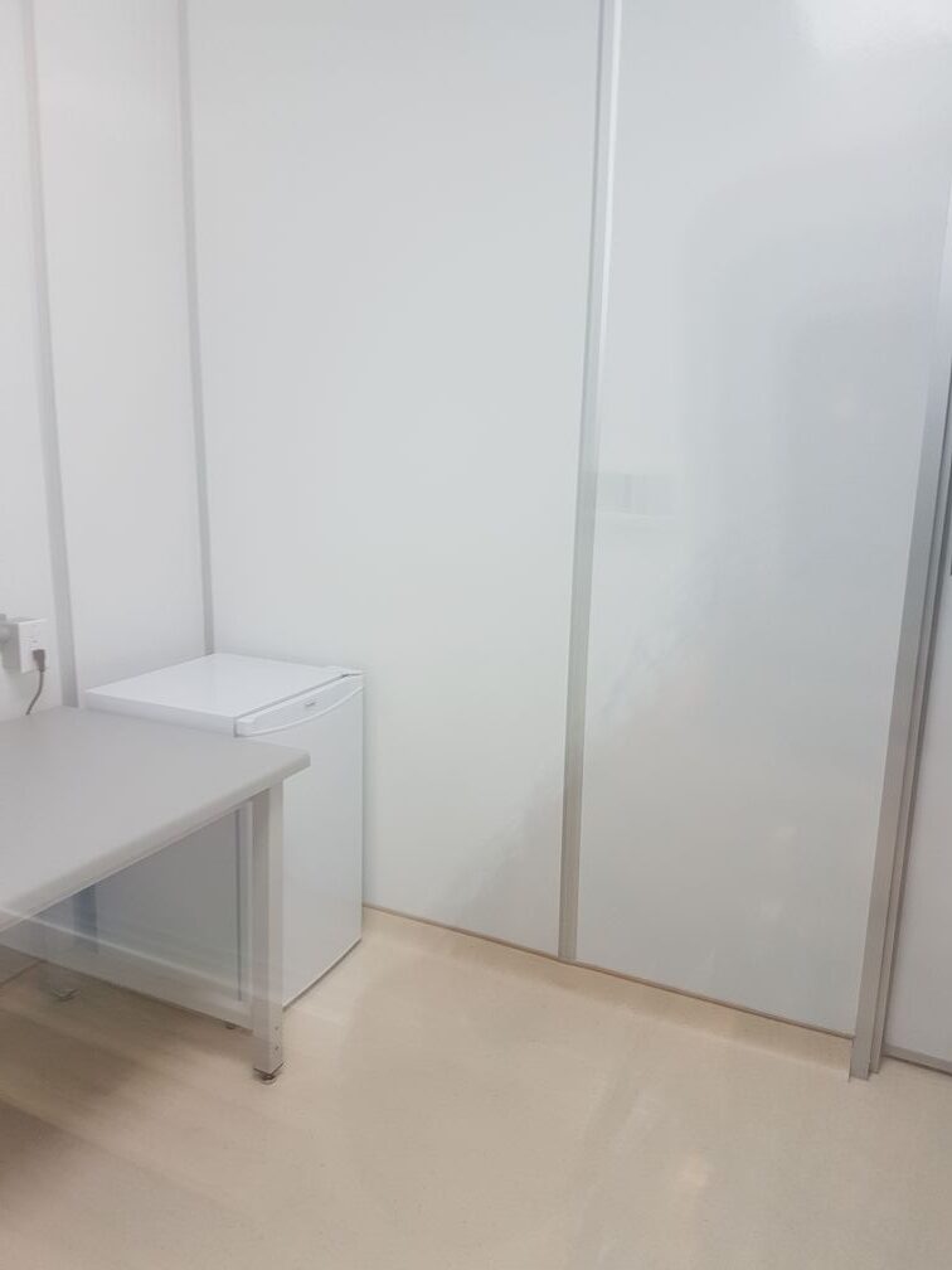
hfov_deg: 53.1
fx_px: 953
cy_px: 635
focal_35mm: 26
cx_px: 476
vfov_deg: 67.3
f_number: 1.7
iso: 50
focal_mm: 4.2
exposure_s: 1/60
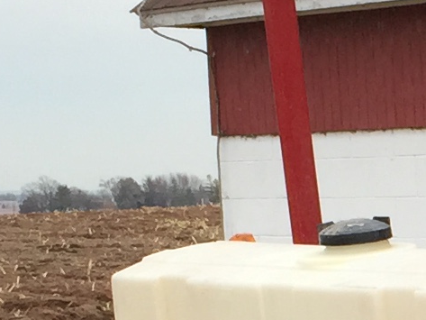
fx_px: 2462
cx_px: 817
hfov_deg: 9.3
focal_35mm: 200
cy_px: 550
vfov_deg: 7.3
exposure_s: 1/514
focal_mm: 4.15
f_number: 2.2
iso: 32
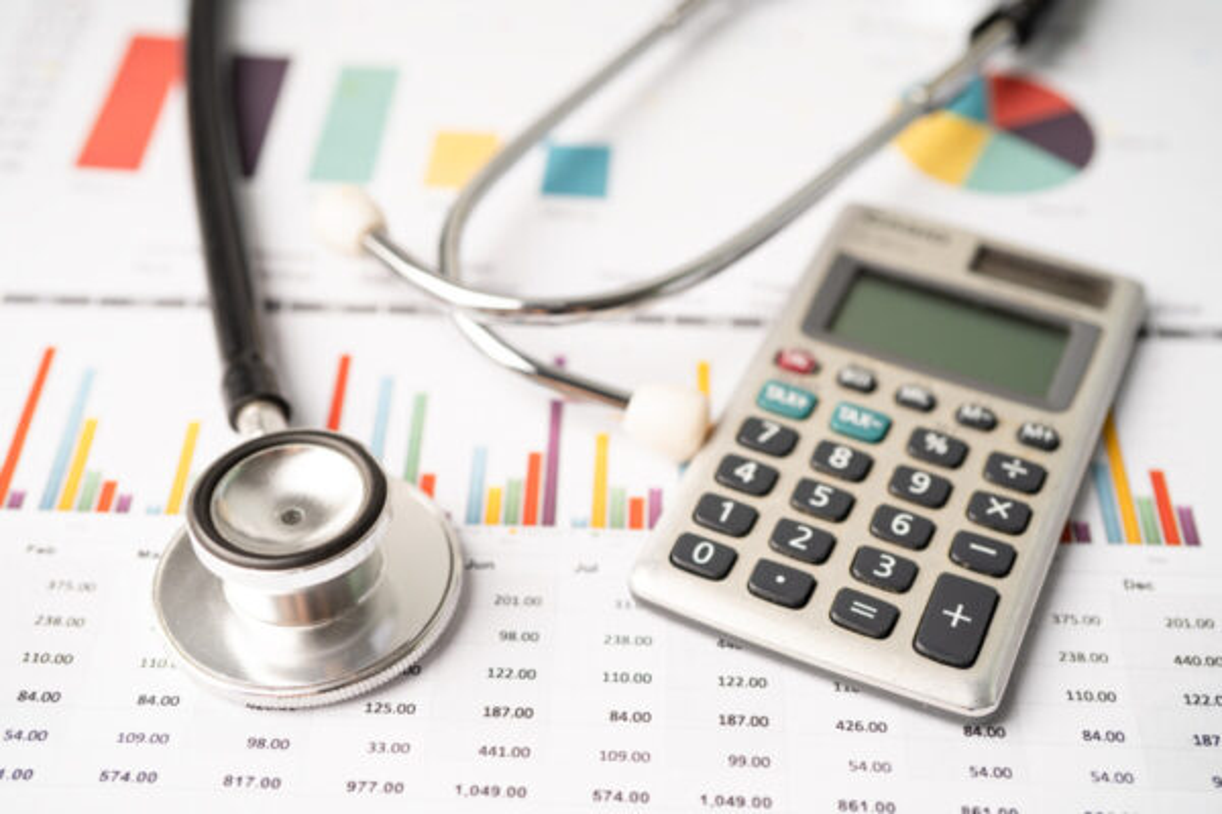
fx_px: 1697
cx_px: 611
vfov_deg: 27.0
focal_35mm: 50
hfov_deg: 39.6
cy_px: 407
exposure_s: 1/60
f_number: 4
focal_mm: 50
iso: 100
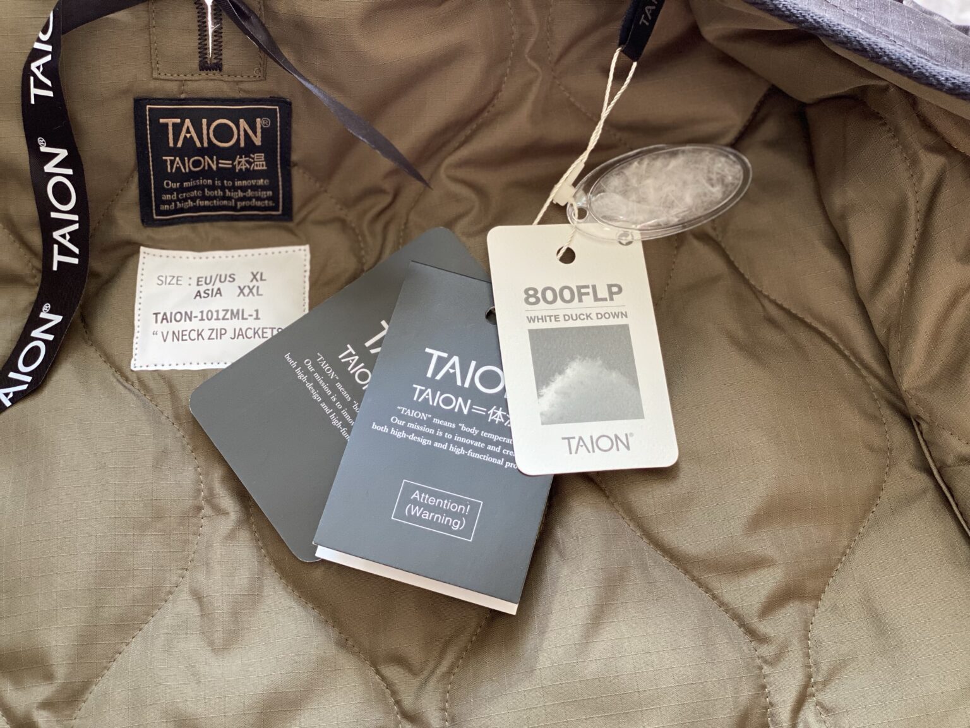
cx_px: 485
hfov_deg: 36.8
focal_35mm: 52
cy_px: 364
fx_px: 1457
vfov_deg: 28.0
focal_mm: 6
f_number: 2
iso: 200
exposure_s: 1/122
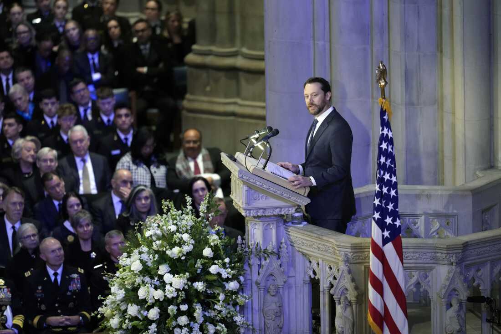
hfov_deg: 6.9
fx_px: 4174
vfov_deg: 4.6
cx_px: 250
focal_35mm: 300
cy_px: 167
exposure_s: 1/400
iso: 5000
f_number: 2.8
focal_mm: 300
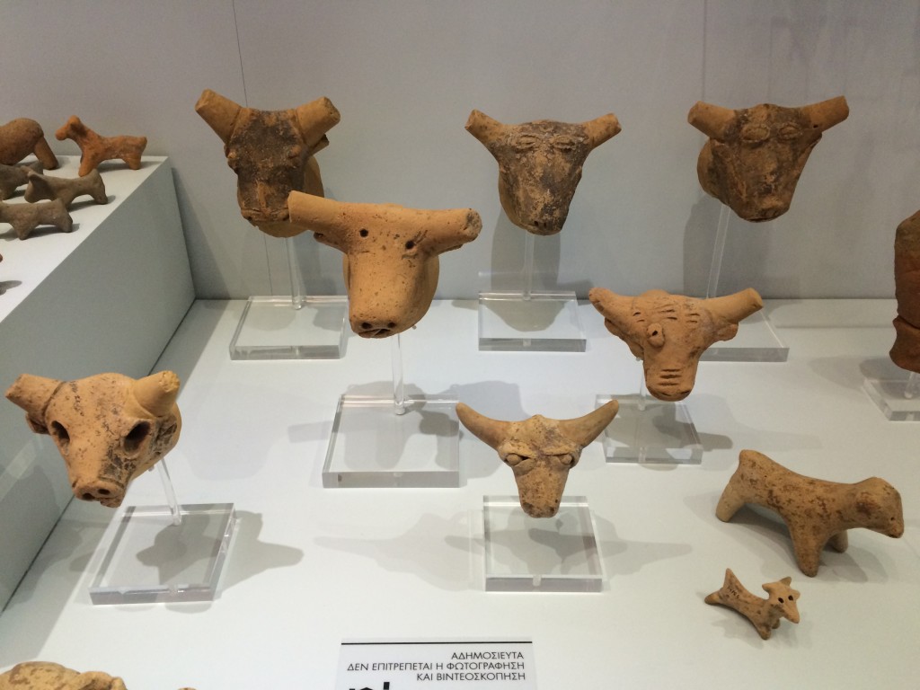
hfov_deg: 61.7
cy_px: 345
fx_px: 771
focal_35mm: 29
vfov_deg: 48.2
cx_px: 460
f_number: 2.2
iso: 64
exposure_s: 1/30
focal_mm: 4.15
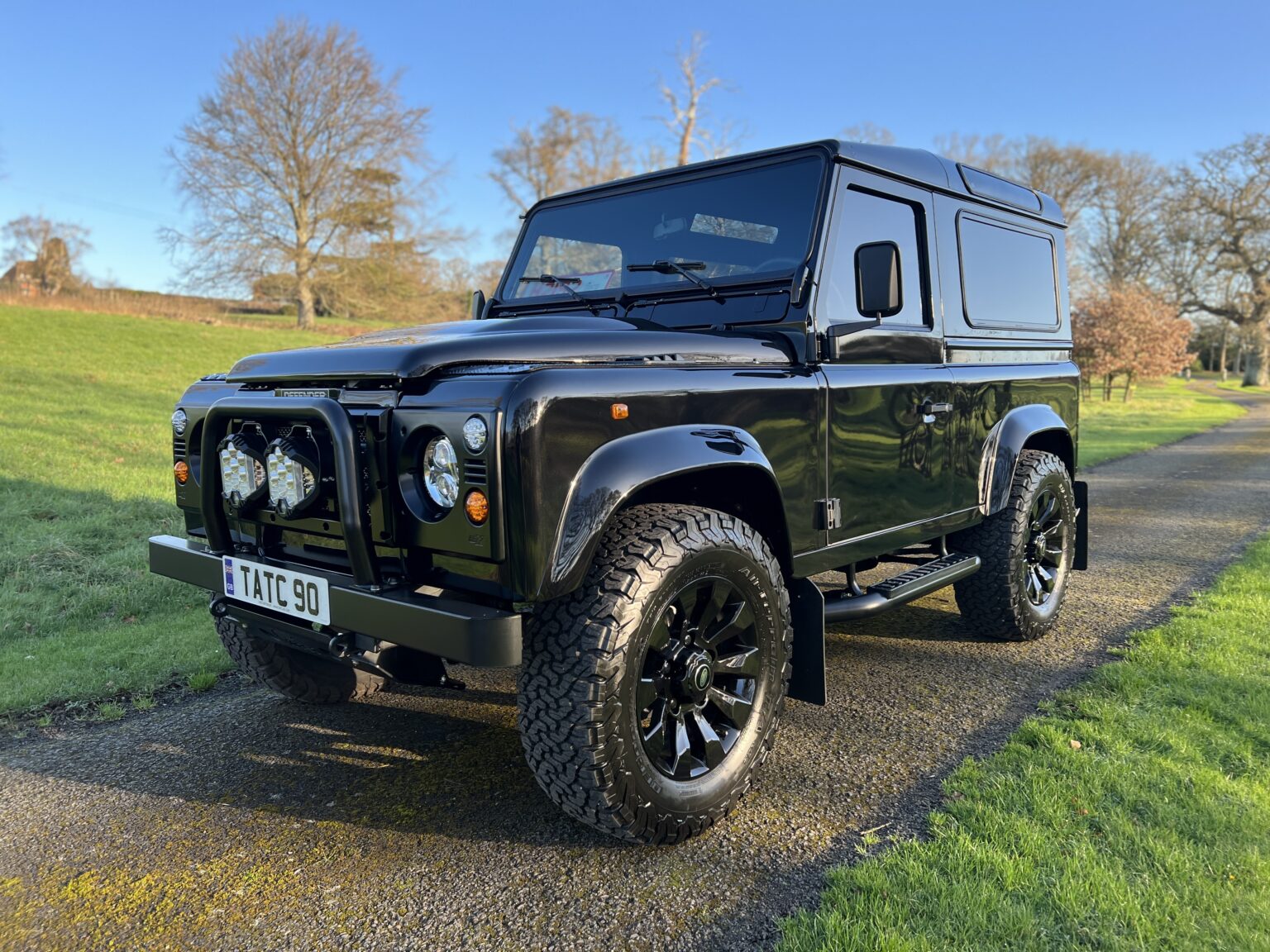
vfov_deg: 53.1
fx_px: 954
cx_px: 635
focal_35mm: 26
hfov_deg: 67.3
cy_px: 476
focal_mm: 5.7
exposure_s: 1/591
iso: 50
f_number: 1.5
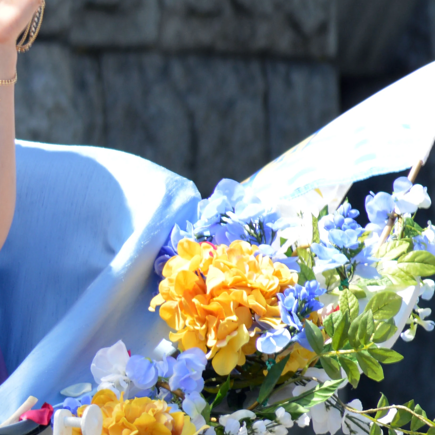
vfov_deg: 2.5
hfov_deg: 2.5
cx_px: -327
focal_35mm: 700
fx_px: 9952
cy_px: 3
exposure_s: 1/125
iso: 100
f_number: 5
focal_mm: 150
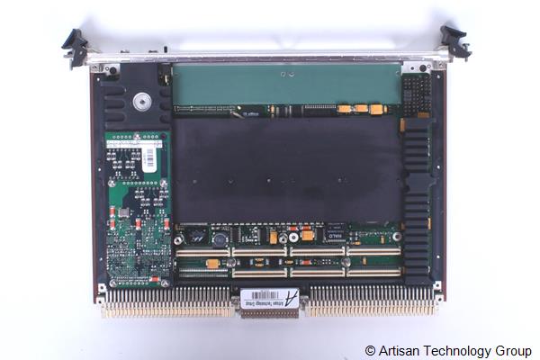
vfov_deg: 43.6
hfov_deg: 61.9
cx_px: 270
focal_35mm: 30
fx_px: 450
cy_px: 180
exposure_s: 1/250
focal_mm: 20
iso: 200
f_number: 14
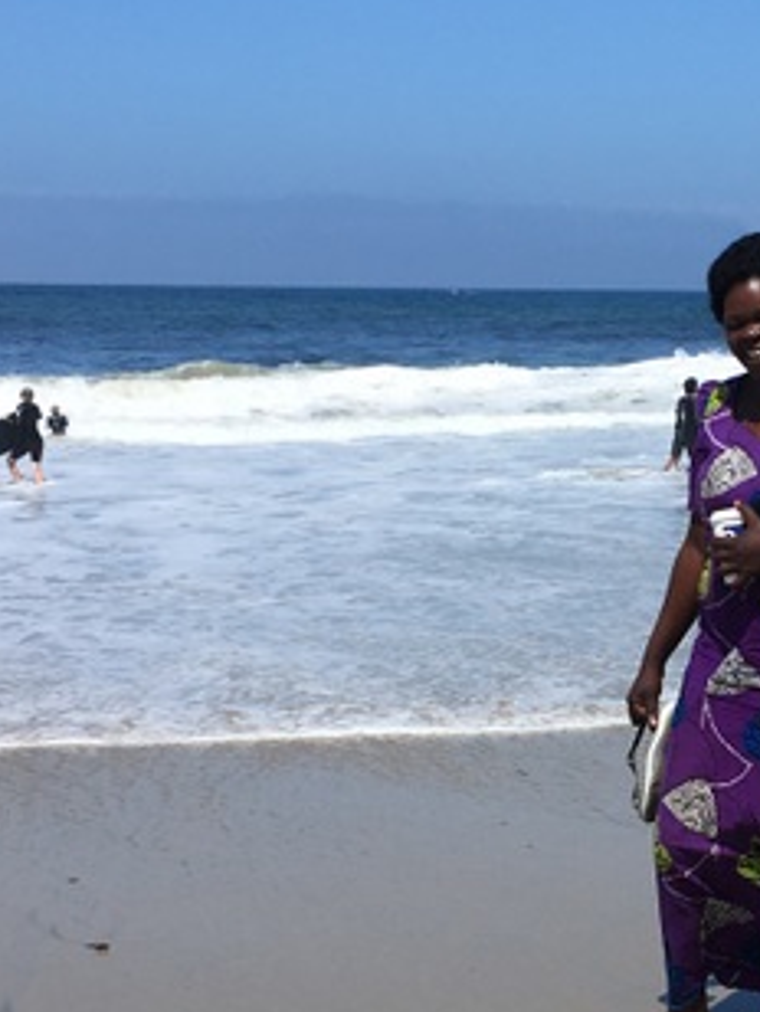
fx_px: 2194
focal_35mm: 75
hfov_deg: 19.2
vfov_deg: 25.8
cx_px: 737
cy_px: 698
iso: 25
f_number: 2.2
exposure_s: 1/2404
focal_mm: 4.15
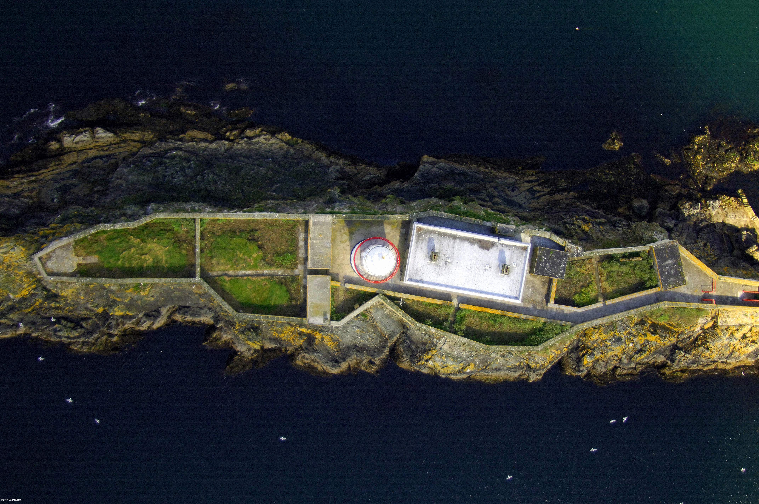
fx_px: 916
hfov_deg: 45.0
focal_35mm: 44
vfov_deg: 30.8
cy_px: 252
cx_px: 380
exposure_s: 1/1000
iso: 400
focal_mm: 29
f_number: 3.8
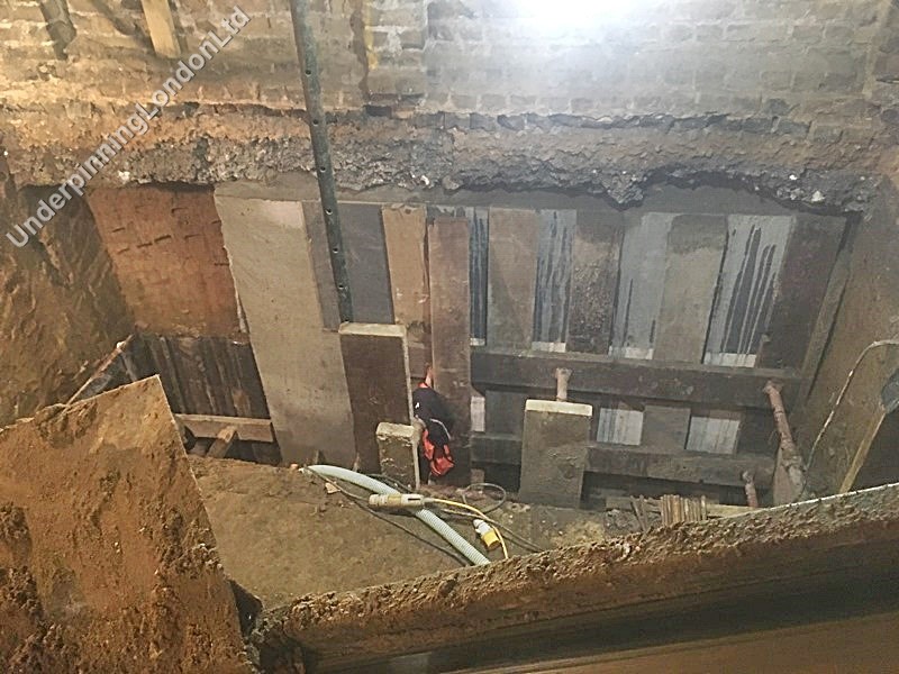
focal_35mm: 29
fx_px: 753
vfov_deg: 48.2
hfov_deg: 61.7
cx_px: 450
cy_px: 337
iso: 400
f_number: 2.2
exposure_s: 1/17
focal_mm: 4.15
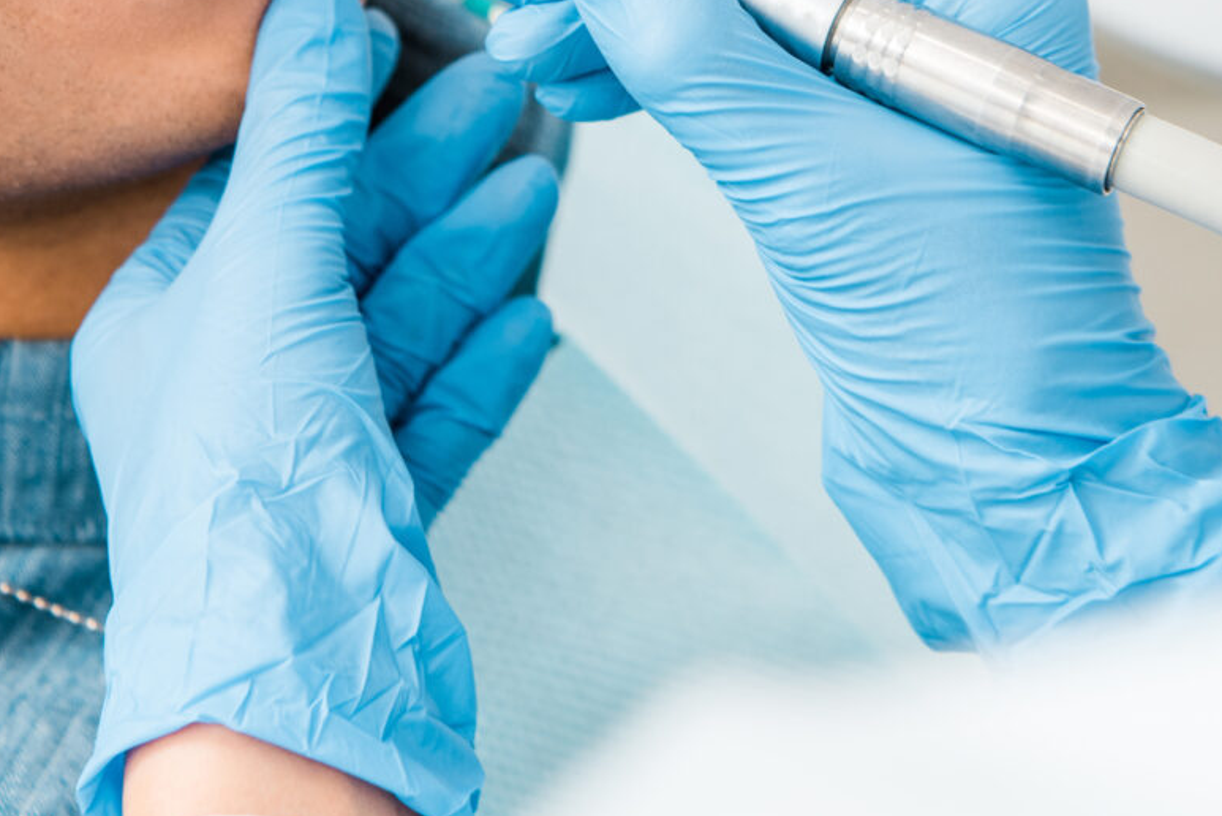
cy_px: -257
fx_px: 3599
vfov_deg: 12.5
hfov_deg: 18.9
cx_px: 95
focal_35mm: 106
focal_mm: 40
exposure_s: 1/200
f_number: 4.5
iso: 320
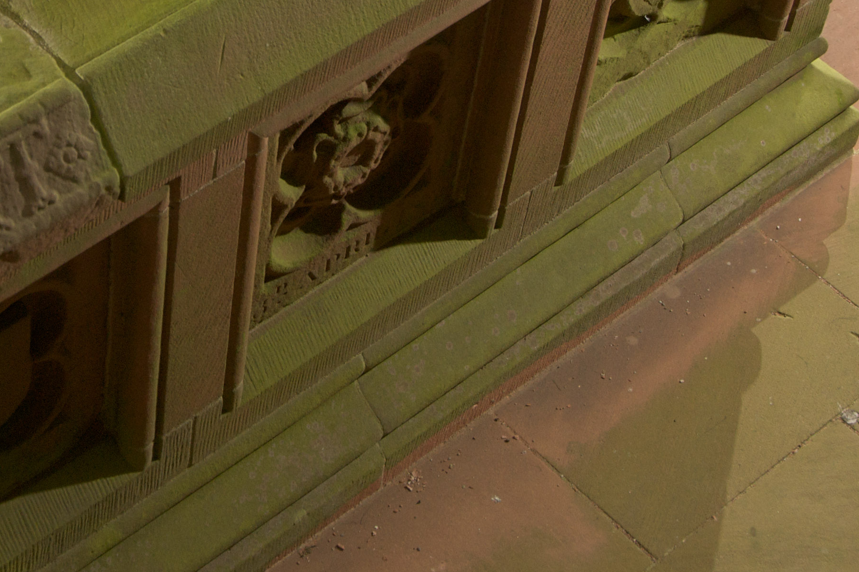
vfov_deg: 11.9
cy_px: 89
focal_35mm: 114
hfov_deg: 17.7
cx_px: 113
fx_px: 2719
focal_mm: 34
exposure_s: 1/200
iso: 400
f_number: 8
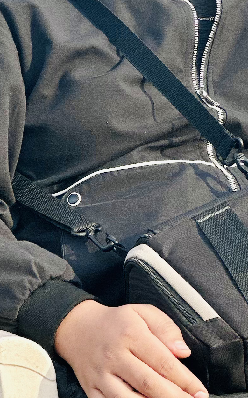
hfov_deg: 4.9
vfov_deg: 7.9
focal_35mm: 264
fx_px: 2856
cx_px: 389
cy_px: 263
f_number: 2.8
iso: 20
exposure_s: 1/142
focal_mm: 9
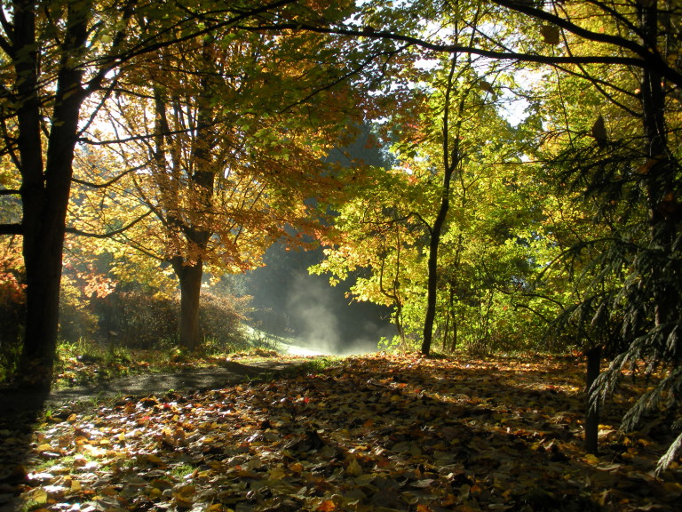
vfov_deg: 40.7
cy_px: 256
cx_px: 341
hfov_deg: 52.6
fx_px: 690
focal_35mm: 35
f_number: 3.5
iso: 64
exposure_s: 1/224
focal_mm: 6.3
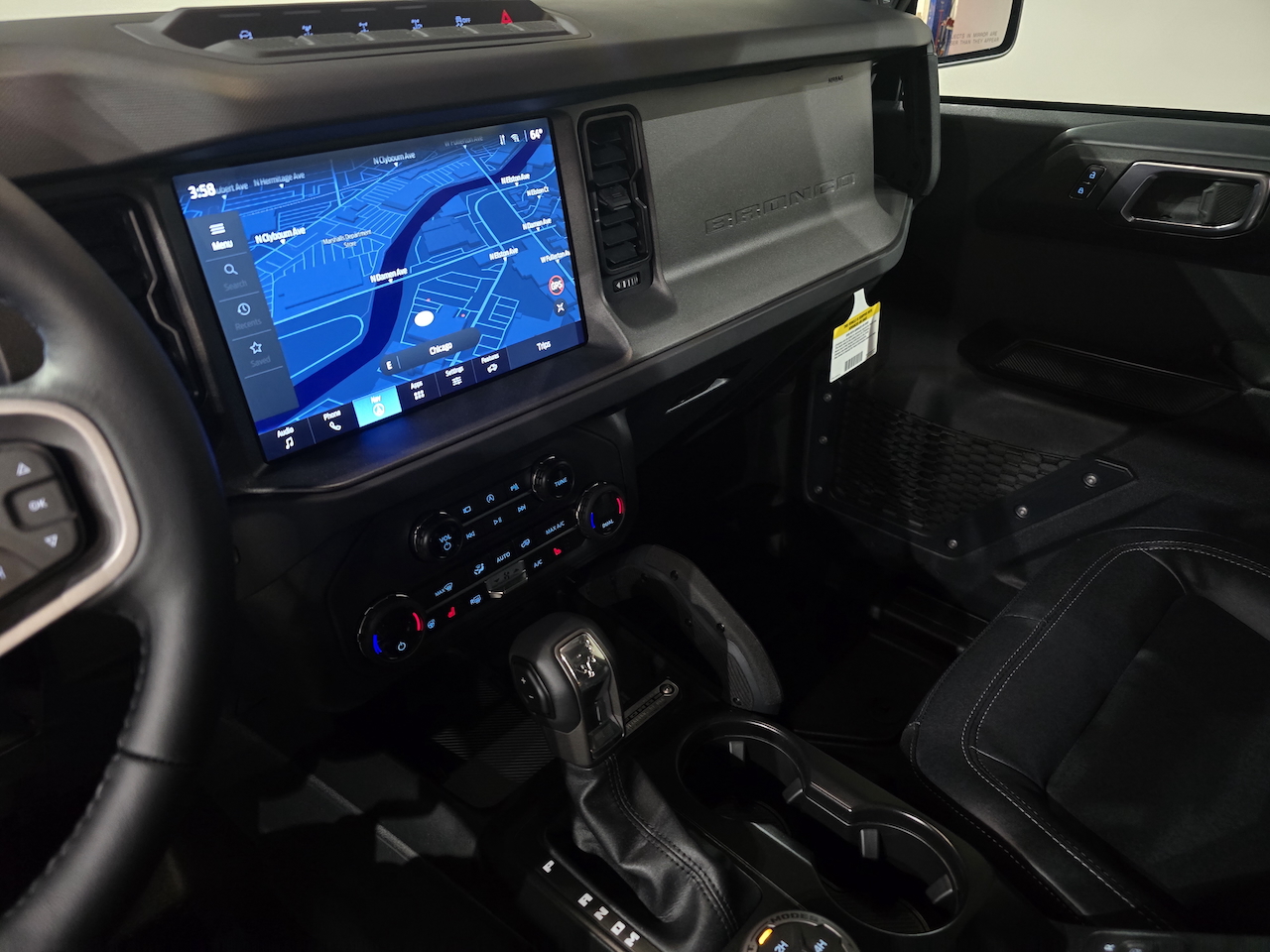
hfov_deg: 73.9
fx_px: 844
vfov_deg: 58.9
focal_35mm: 23
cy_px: 476
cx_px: 635
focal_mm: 6.3
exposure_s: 1/60
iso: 800
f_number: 1.7
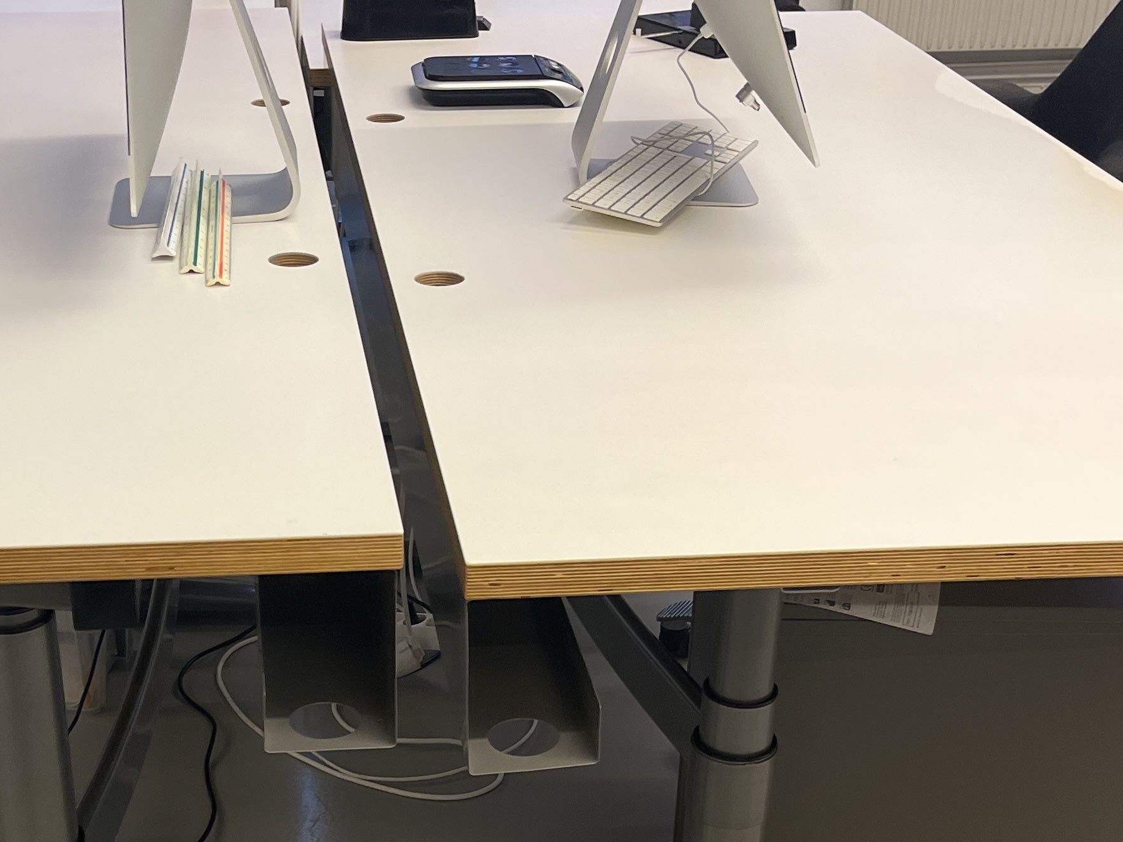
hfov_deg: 32.5
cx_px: 416
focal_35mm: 59
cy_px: 709
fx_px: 1914
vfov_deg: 24.3
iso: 80
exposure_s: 1/100
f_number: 1.6
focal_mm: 5.1
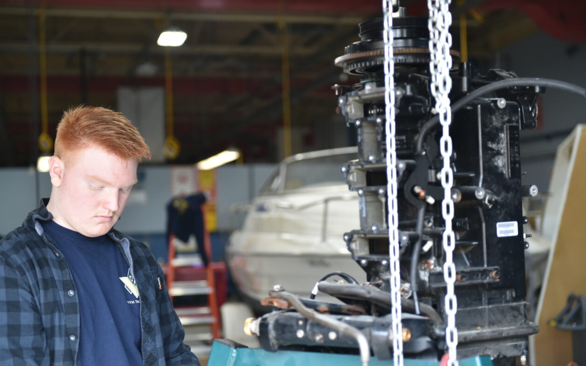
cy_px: 193
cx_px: 295
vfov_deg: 20.3
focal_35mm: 64
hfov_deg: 32.0
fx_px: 1022
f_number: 2.8
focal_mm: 62
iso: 1600
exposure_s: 1/640
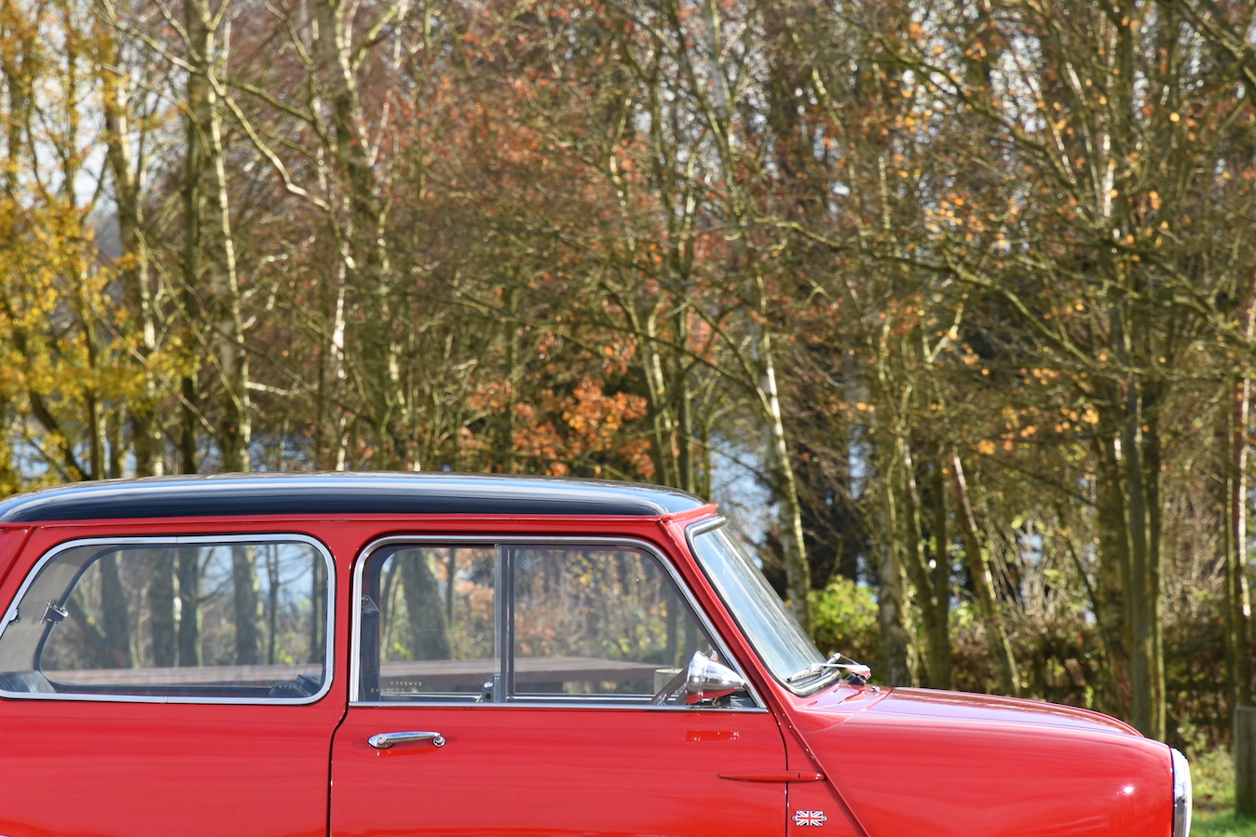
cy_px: 534
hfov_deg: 11.5
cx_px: 446
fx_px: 6210
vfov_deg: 7.7
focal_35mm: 178
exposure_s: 1/60
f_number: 6.3
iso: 200
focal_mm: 80
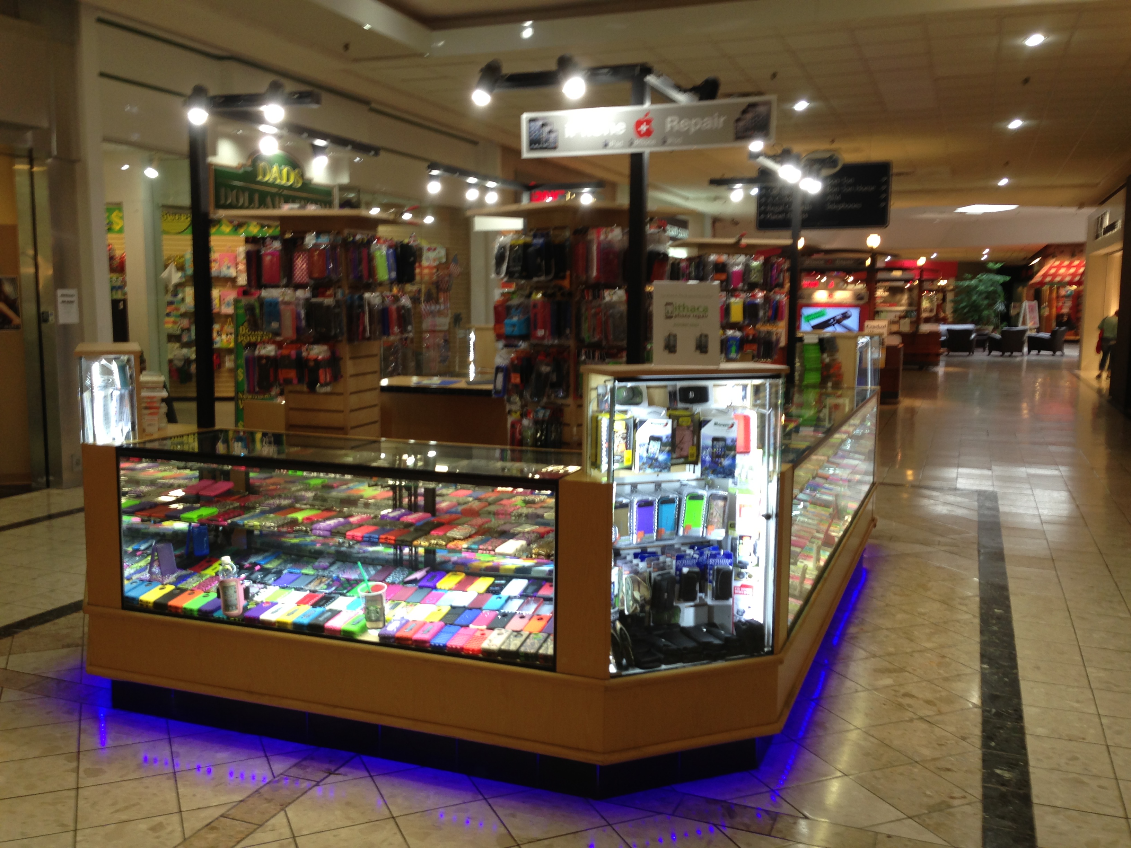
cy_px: 424
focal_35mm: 33
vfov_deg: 42.9
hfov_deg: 55.4
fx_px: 1078
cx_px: 566
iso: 50
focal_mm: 4.13
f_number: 2.4
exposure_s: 1/24
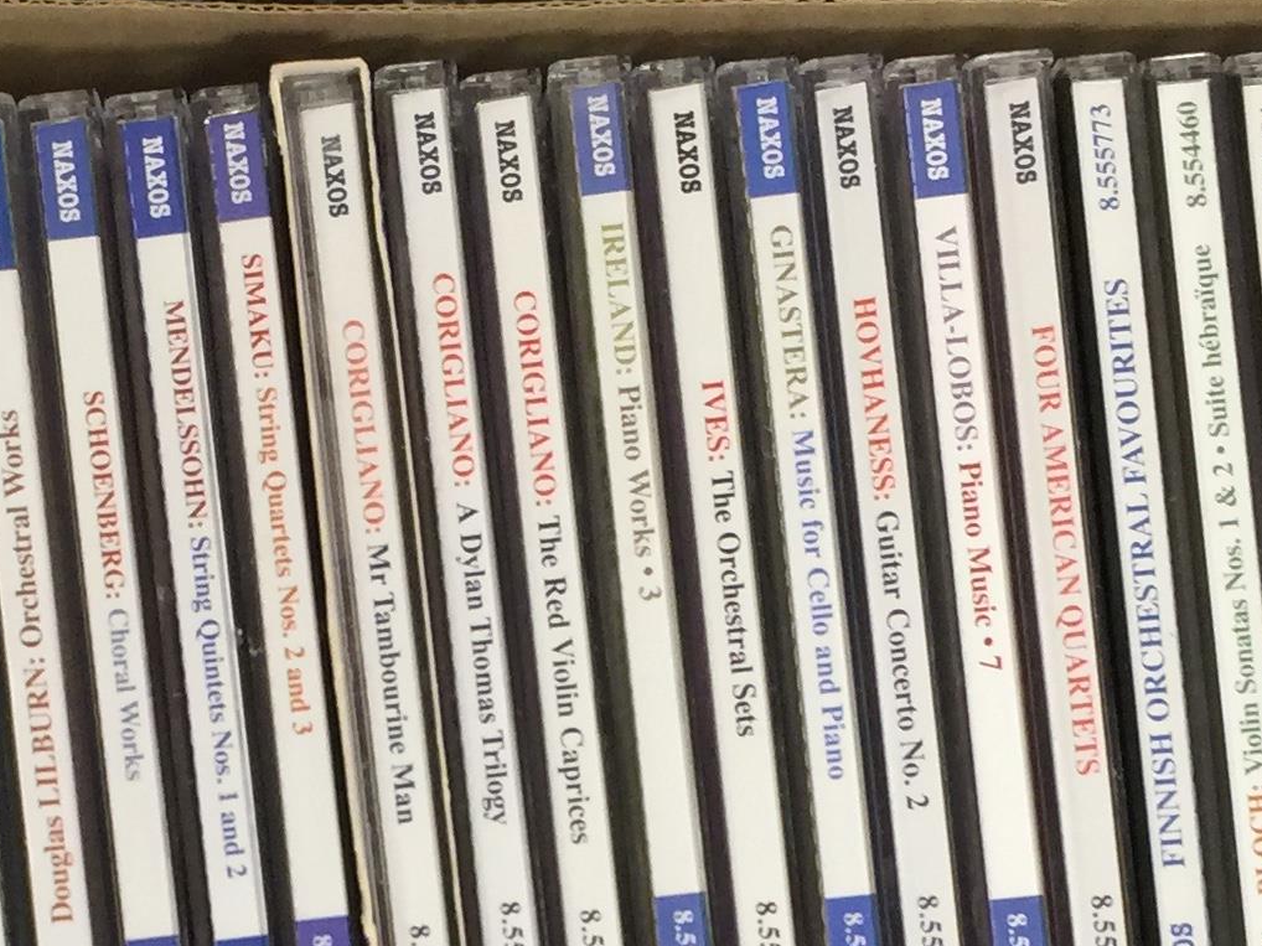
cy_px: 1075
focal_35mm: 93
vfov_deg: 15.4
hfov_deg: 21.0
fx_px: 3390
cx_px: 428
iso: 50
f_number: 2.2
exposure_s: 1/17
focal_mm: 4.15
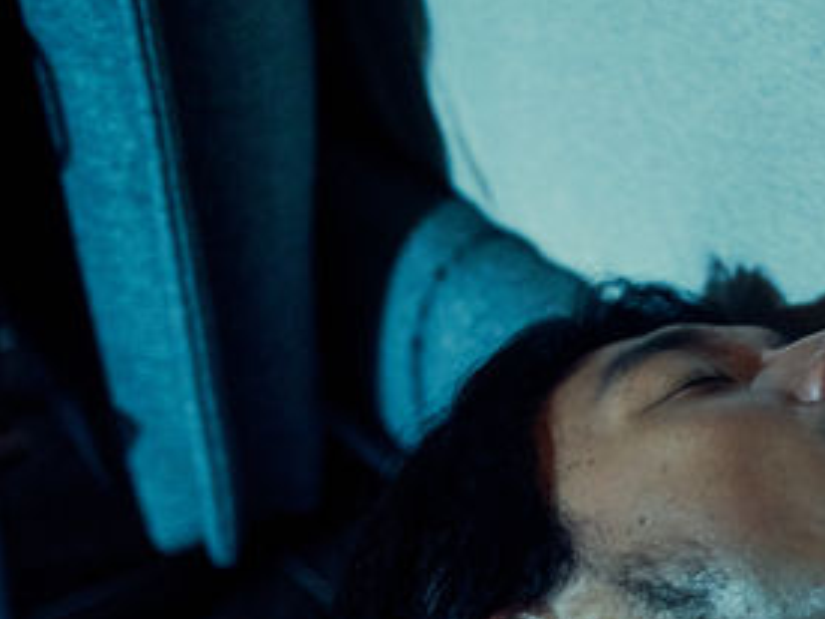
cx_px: 559
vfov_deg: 11.0
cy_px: 496
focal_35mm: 134
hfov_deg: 14.7
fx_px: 3194
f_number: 2.8
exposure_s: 1/60
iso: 3200
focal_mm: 64
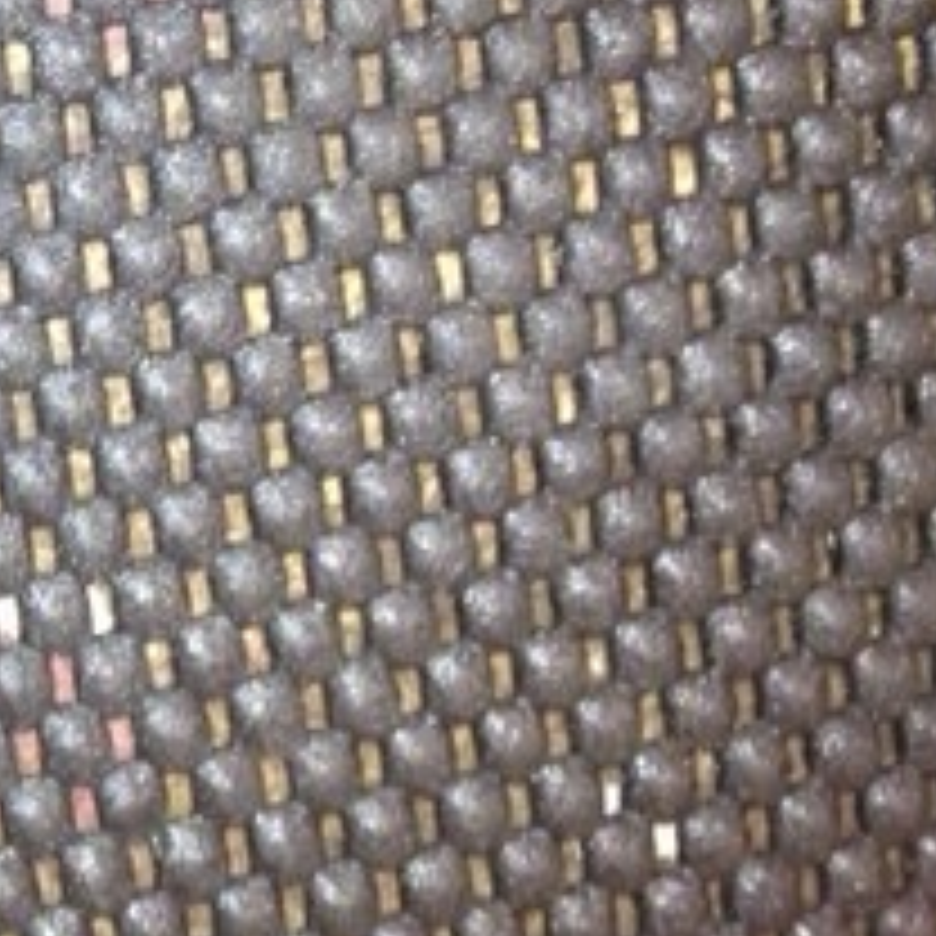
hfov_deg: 16.7
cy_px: 261
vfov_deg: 18.2
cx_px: -446
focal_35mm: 95
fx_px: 2906
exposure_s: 1/20
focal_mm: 4.28
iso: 64
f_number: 2.4
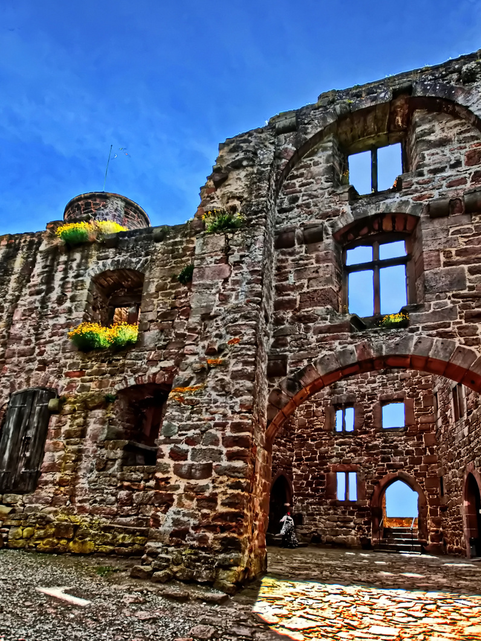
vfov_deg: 76.4
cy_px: 322
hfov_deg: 60.9
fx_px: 408
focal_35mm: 22
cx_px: 214
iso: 125
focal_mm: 10
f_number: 8
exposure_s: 1/250
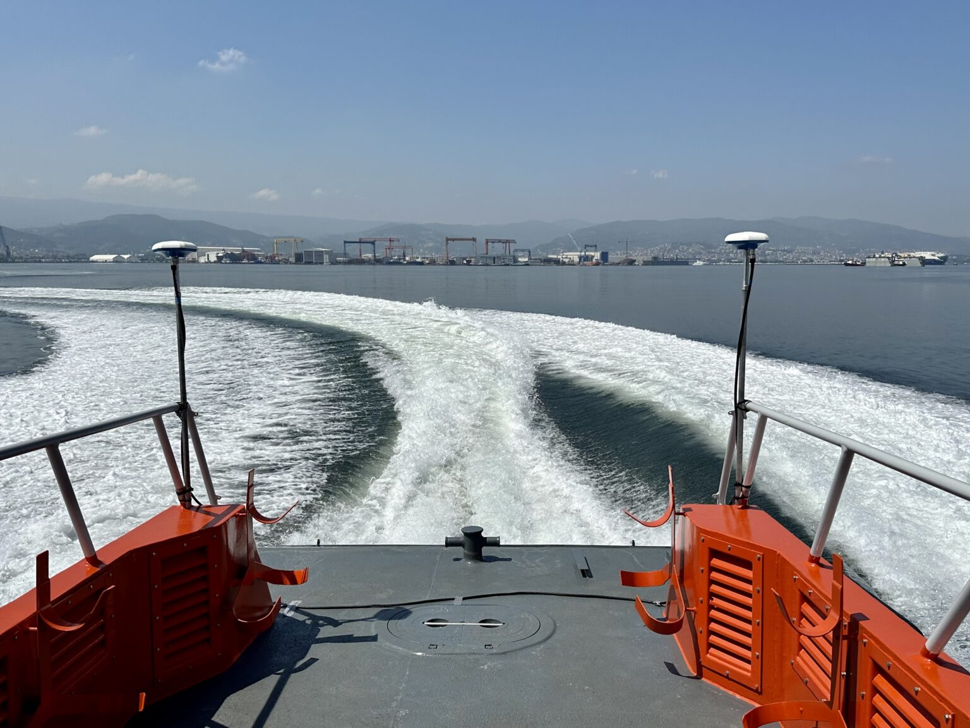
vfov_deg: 56.8
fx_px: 673
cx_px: 485
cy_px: 364
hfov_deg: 71.6
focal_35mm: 24
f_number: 1.78
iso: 80
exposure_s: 1/13699
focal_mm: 6.86
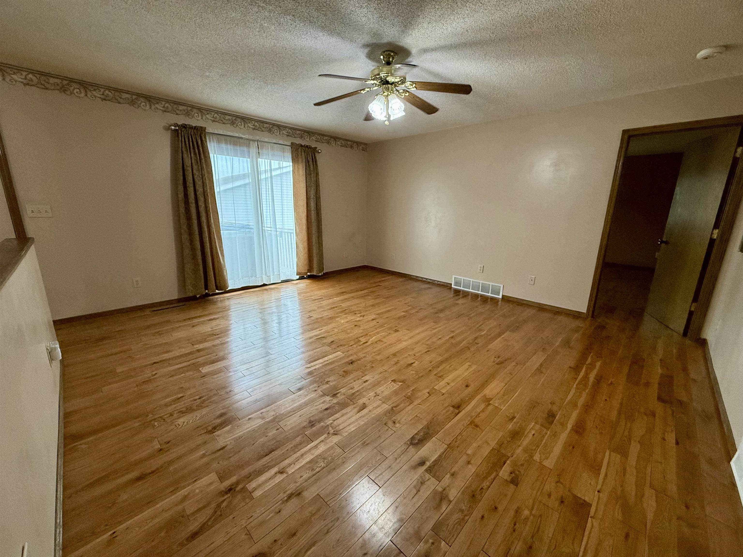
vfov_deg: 85.7
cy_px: 278
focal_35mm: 14
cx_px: 372
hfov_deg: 102.1
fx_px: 300
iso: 200
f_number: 2.2
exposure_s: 1/120
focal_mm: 2.22
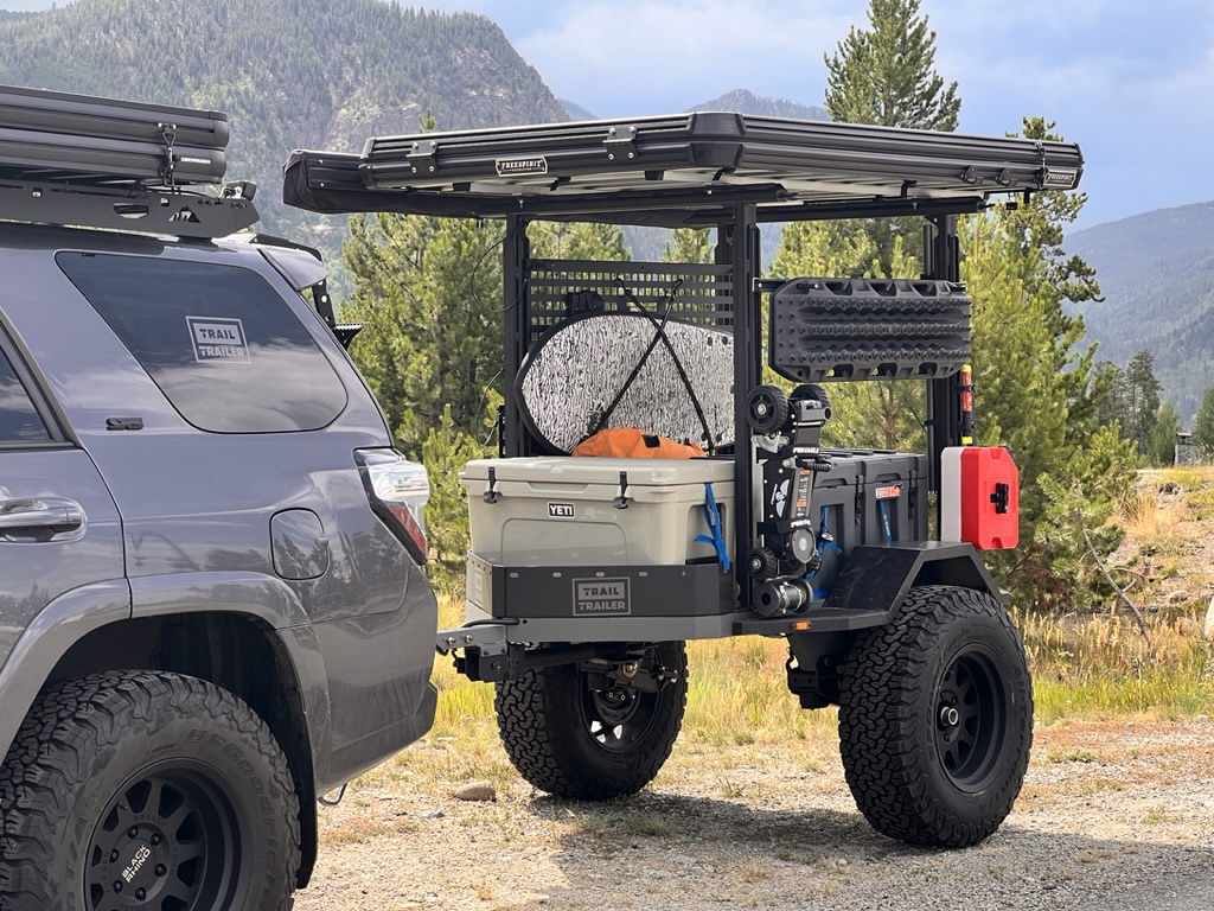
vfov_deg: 19.1
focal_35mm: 77
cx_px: 607
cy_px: 456
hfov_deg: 25.3
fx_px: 2700
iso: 32
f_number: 2.8
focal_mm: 9
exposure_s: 1/297
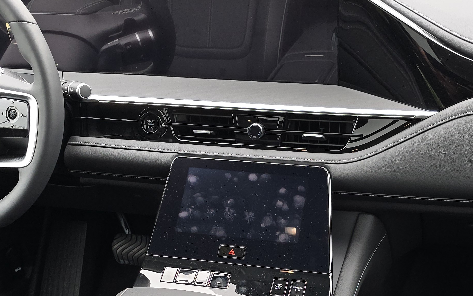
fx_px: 683
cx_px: 272
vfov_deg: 23.5
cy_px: 286
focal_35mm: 53
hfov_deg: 38.1
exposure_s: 1/180
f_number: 1.7
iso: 64
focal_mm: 6.3
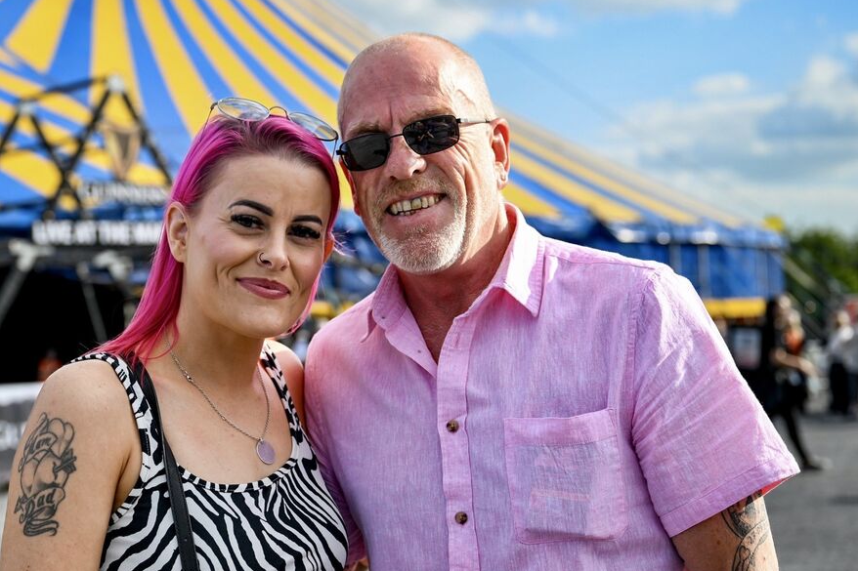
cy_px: 247
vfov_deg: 20.3
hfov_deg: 29.8
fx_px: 1596
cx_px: 273
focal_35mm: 67
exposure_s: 1/1250
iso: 160
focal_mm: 49
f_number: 4
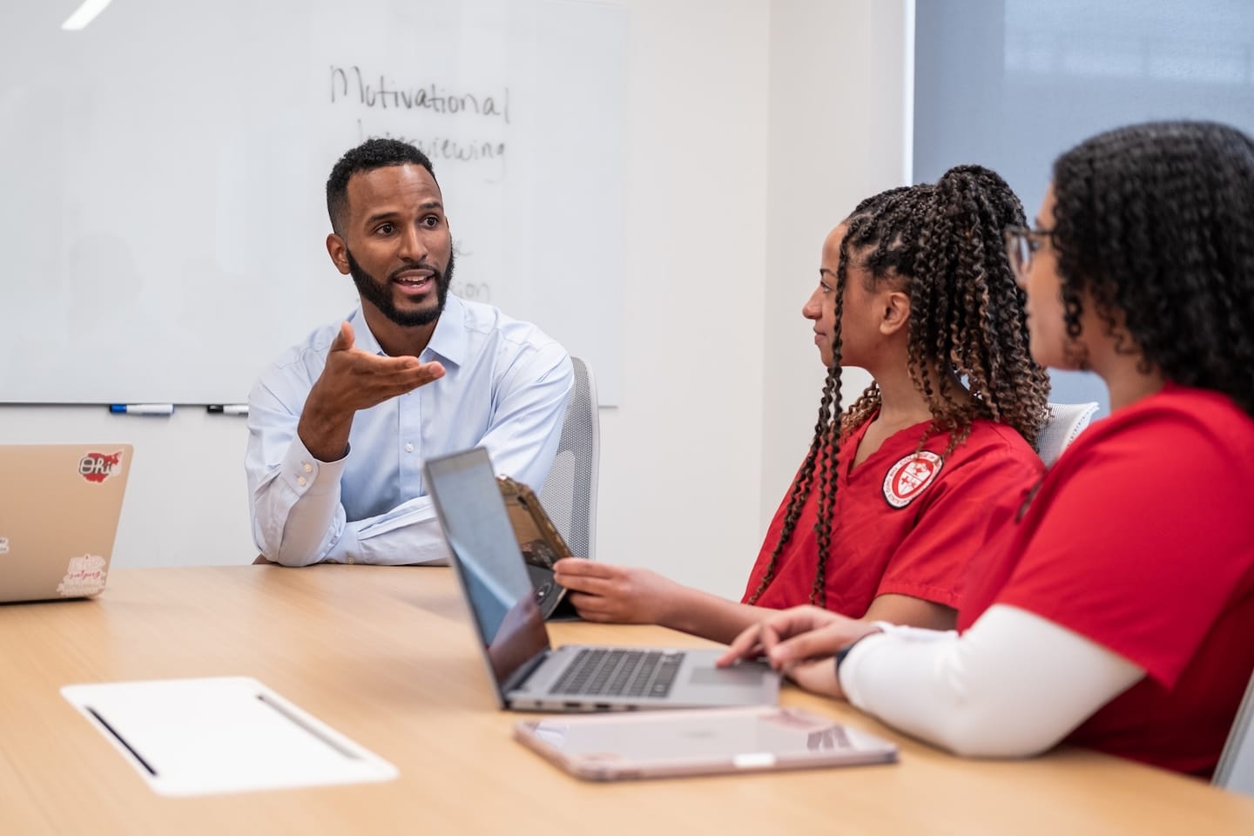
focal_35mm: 53
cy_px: 418
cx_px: 627
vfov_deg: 25.5
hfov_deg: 37.5
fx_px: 1846
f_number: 2
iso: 800
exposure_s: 1/200
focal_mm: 35
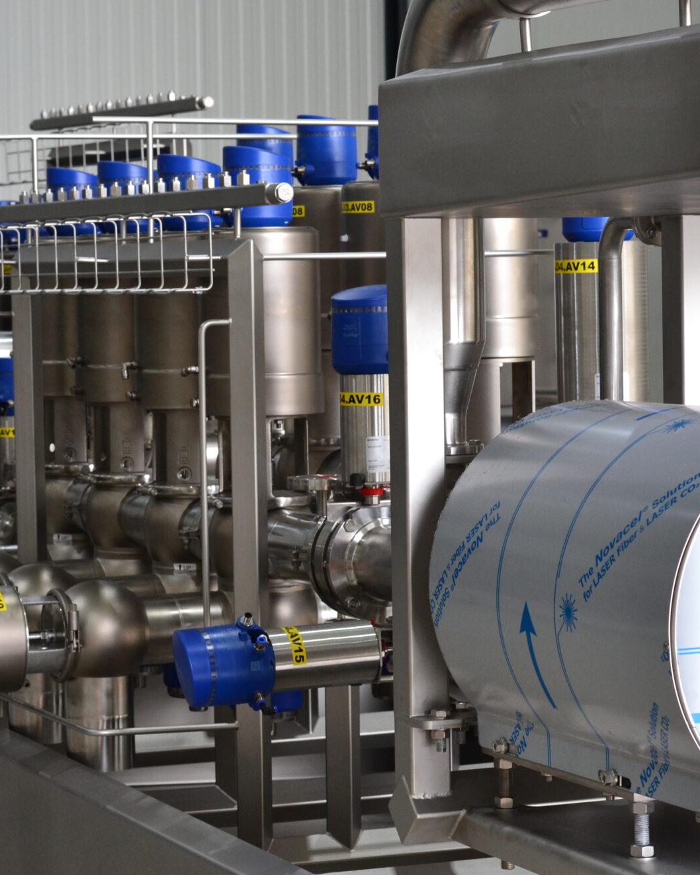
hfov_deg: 14.1
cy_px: 437
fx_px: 2822
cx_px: 209
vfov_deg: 17.6
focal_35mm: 109
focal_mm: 50
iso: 800
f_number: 7.1
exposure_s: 1/60
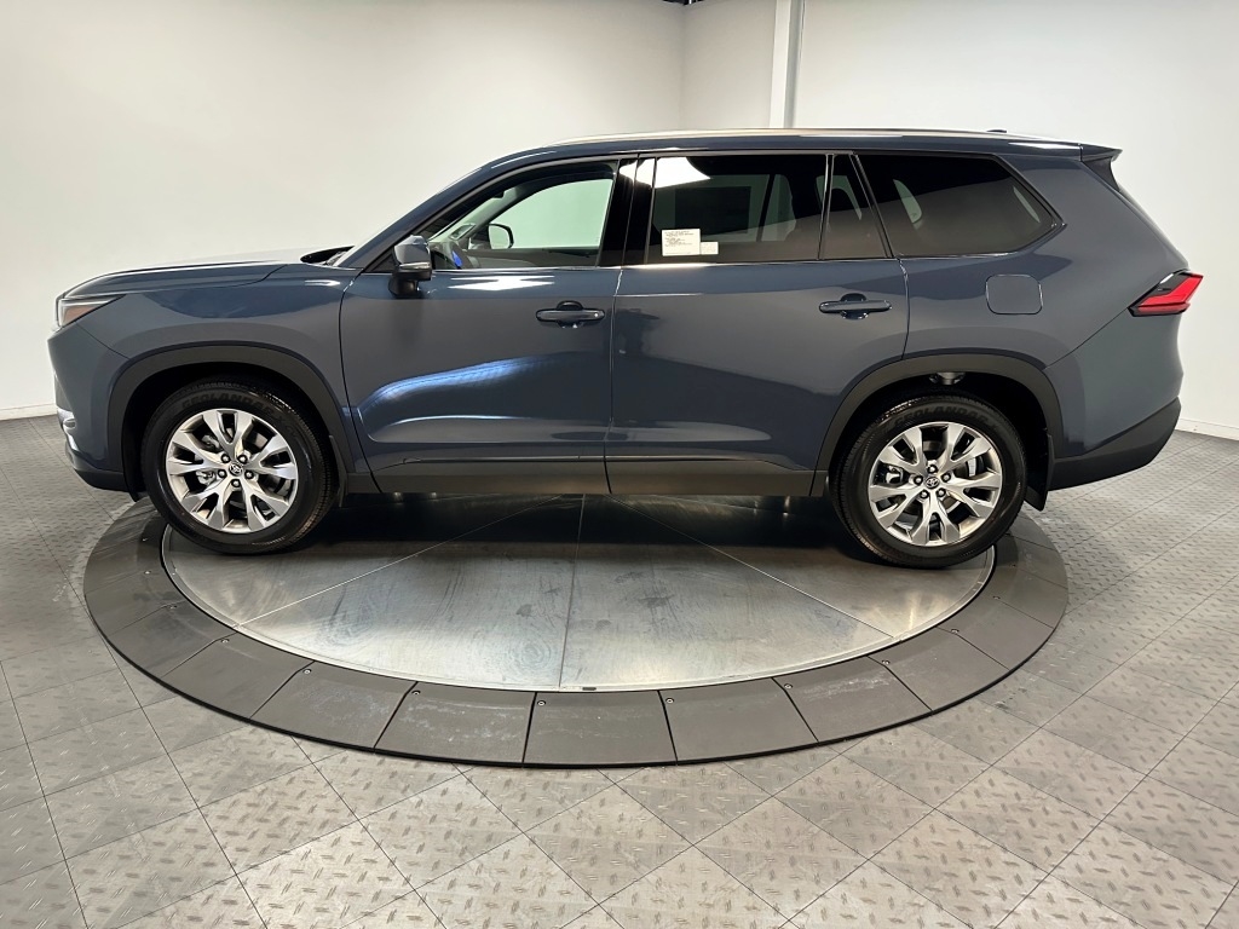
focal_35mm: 24
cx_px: 620
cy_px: 464
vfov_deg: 56.8
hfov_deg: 71.6
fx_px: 859
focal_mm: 6.86
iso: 640
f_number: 1.78
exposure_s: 1/60
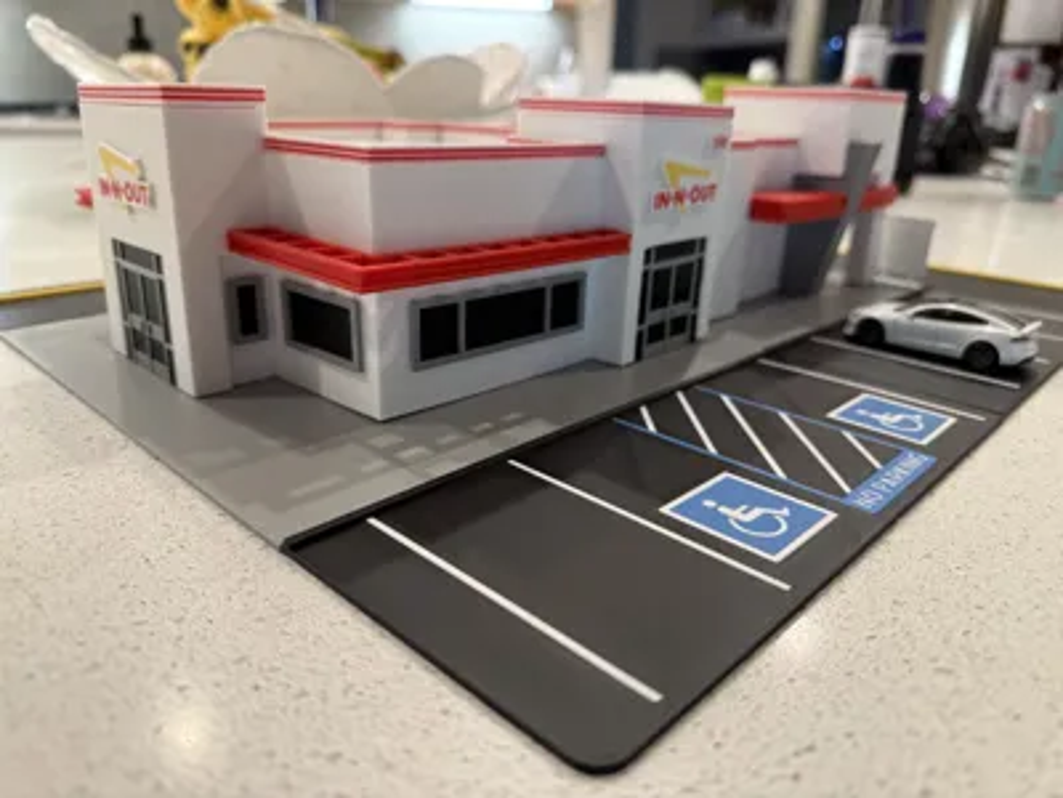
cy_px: 399
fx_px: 737
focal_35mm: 24
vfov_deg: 56.8
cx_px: 532
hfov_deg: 71.6
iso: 250
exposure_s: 1/60
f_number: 1.78
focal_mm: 6.76
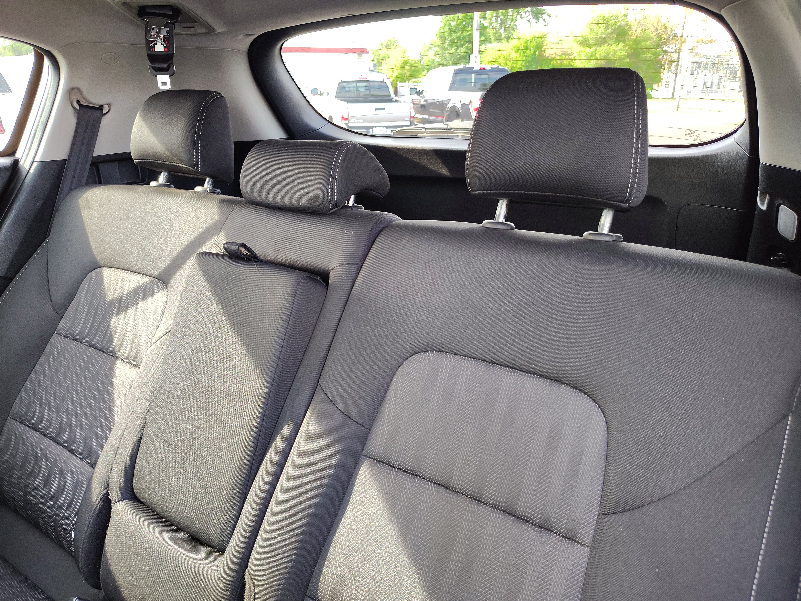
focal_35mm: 24
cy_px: 300
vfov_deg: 56.8
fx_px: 555
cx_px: 400
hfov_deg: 71.6
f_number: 1.8
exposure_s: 1/60
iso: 541
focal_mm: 5.56
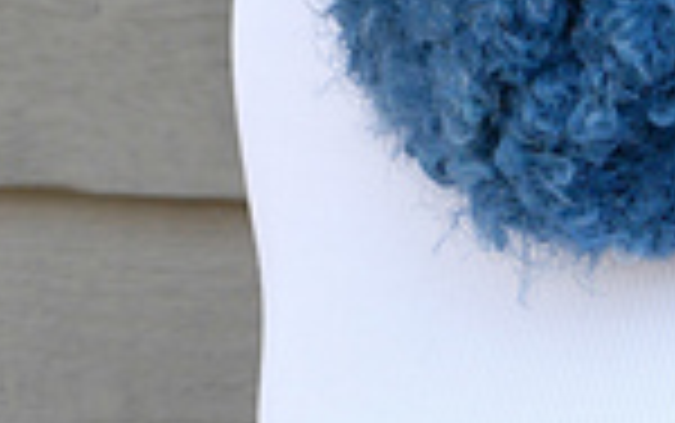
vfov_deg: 7.5
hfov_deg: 12.1
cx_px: 736
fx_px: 3130
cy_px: -302
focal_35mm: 170
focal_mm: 24
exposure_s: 1/125
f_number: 5.2
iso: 200
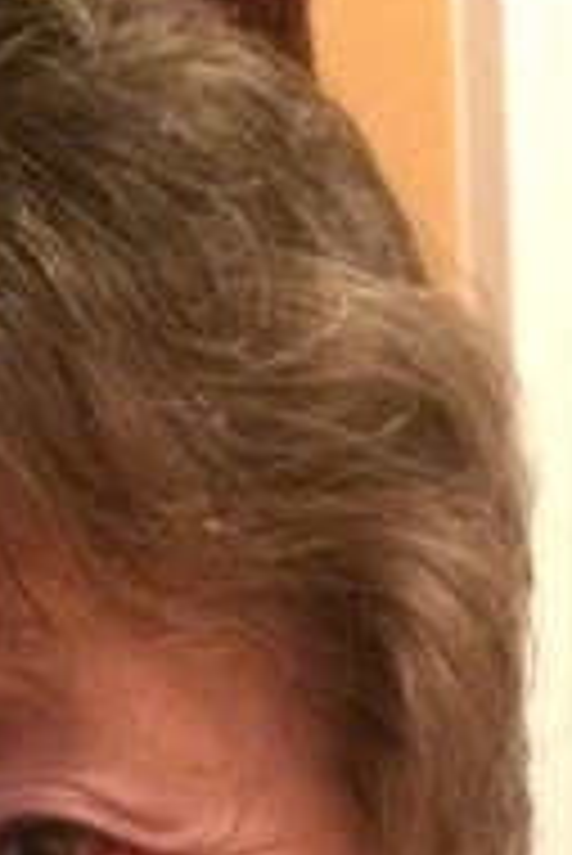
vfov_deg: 12.0
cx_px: -23
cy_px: 1672
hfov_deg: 8.9
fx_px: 3640
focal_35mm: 153
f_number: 2.2
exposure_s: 1/15
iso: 640
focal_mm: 4.12
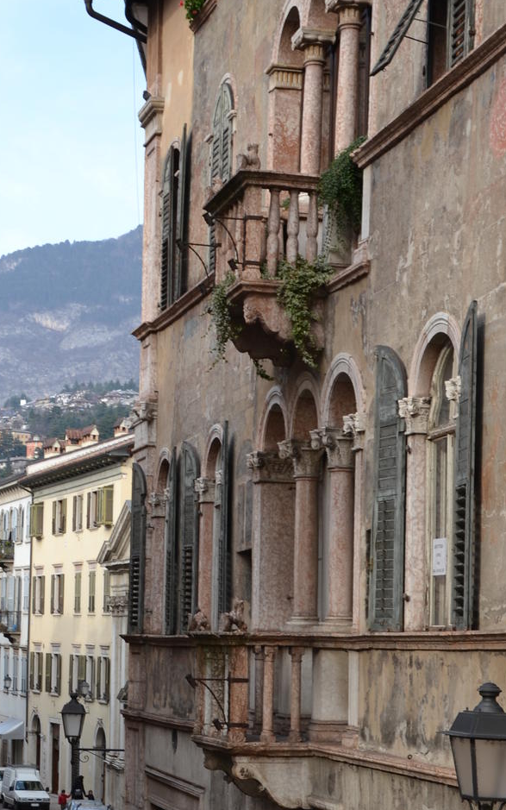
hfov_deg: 16.1
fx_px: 1765
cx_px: 57
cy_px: 526
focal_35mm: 80
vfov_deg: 25.7
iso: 100
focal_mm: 28
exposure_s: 1/160
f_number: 4
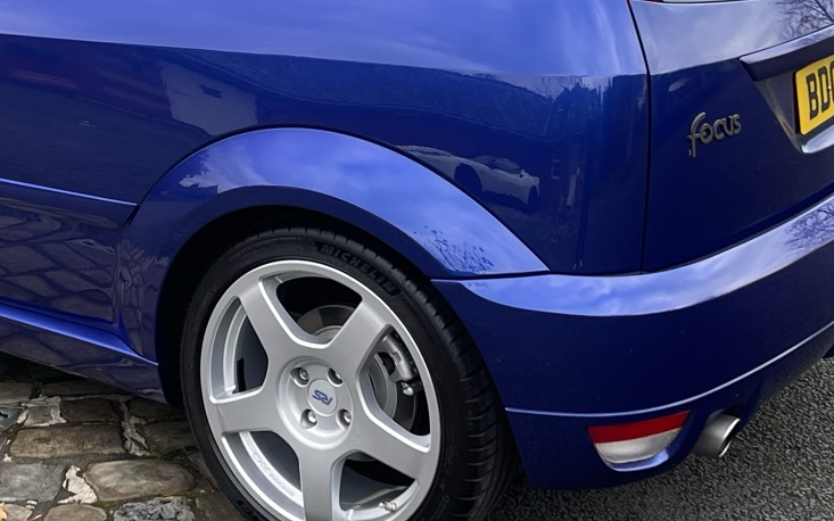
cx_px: 217
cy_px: 19
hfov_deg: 26.5
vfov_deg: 16.6
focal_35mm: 77
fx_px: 1750
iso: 80
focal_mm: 5.1
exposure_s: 1/121
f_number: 1.6
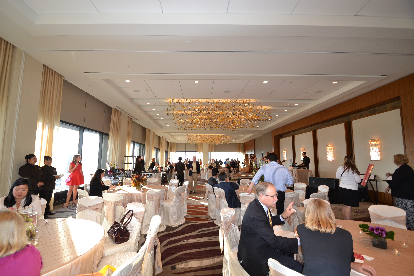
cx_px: 207
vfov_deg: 77.3
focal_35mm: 15
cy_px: 138
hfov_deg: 100.4
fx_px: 172
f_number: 4.5
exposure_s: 1/80
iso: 400
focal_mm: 10
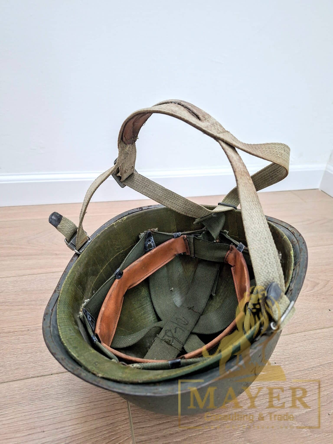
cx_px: 166
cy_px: 222
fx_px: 295
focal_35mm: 23
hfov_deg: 58.9
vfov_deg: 73.9
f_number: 1.8
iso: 320
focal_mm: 5.54
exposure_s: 1/50
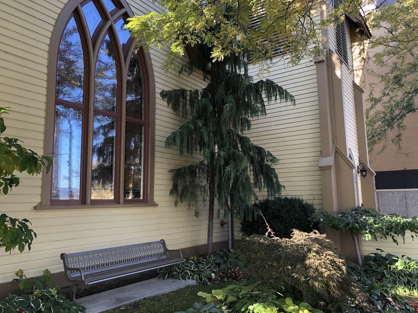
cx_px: 209
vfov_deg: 49.7
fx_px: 338
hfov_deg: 63.4
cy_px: 156
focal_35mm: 28
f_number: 1.8
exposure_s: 1/120
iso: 40
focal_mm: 3.99
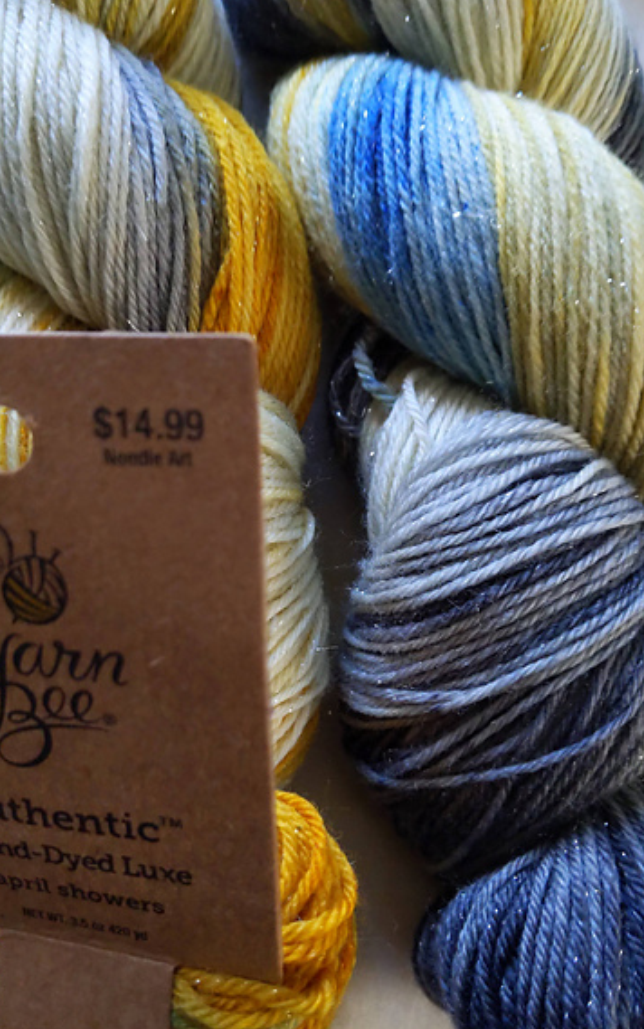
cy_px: 528
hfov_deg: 40.5
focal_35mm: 31
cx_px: 266
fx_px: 870
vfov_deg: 61.2
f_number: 1.8
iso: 334
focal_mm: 4.44
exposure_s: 1/60
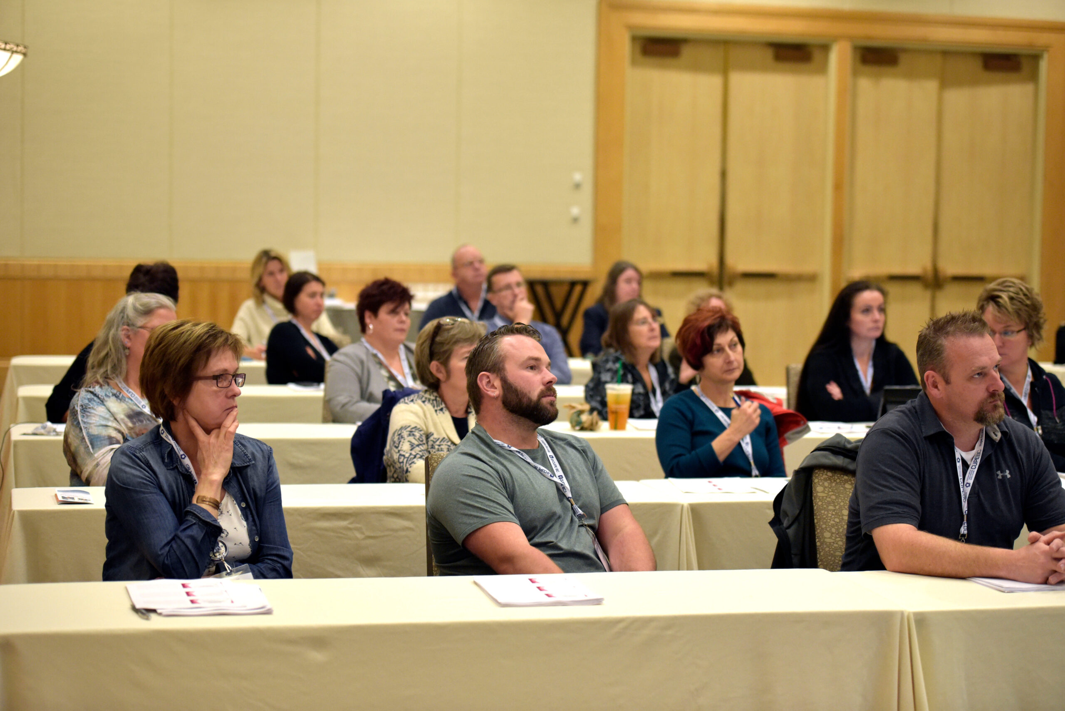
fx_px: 2072
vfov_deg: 19.5
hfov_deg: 28.8
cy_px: 356
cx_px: 532
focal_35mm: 70
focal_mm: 70
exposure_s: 1/200
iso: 4000
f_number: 2.8
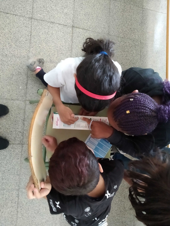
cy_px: 113
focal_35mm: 26
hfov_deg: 53.1
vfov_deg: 67.3
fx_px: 170
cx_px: 85
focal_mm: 3.82
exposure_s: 1/14
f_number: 2.2
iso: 1000
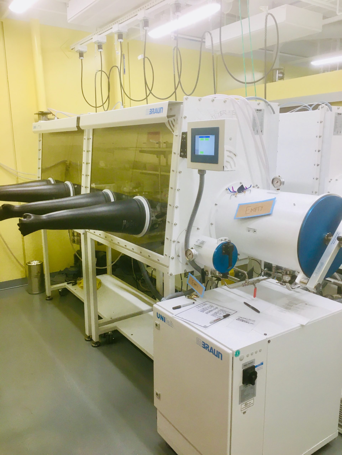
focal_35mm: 29
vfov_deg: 61.7
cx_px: 171
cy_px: 228
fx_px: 382
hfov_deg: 48.2
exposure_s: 1/30
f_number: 2.2
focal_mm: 4.15
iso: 25
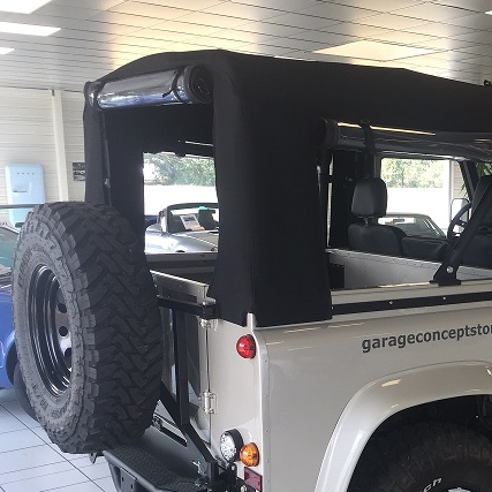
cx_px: 446
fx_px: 788
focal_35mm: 49
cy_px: 341
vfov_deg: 34.3
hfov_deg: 32.9
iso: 32
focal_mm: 4.15
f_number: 2.2
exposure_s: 1/100
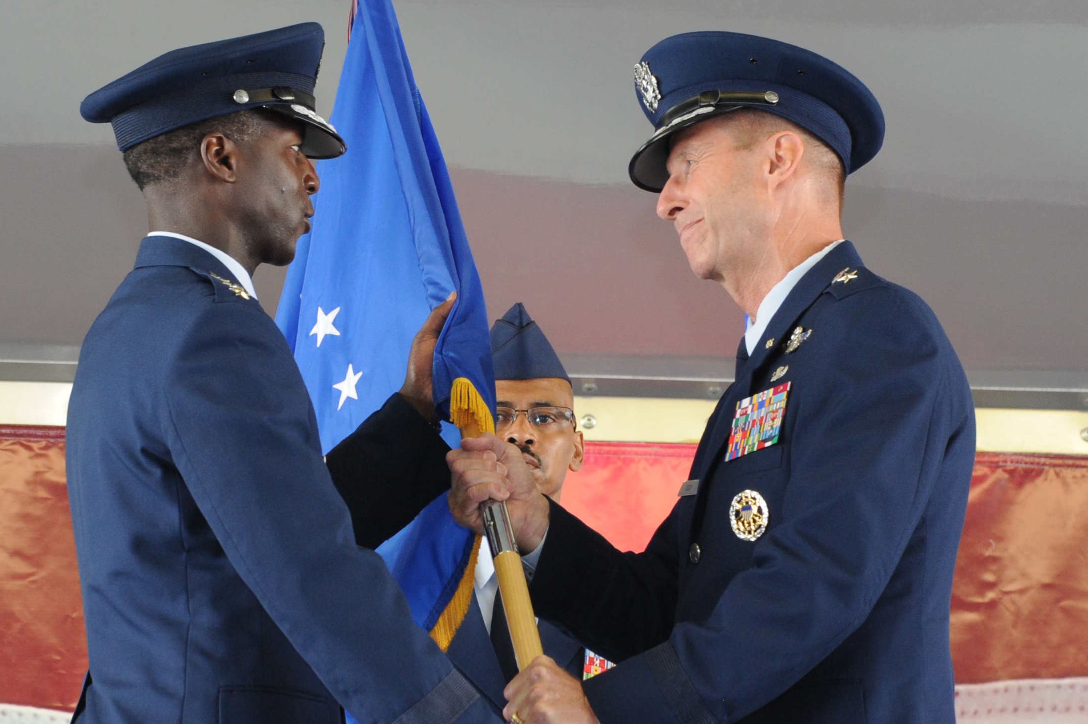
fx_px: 7098
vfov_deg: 5.8
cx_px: 531
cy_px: 353
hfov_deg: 8.8
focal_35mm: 235
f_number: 8
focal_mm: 120
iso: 1600
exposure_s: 1/80
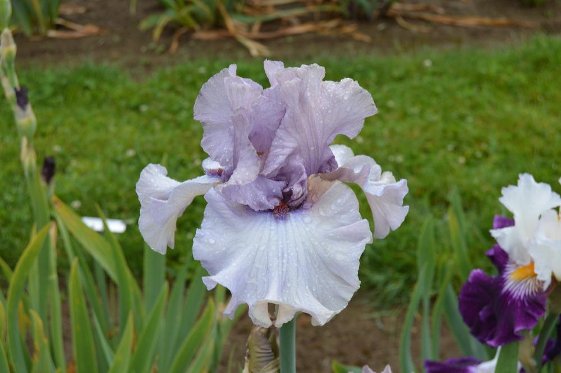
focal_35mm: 52
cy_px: 186
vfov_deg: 25.7
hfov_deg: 37.9
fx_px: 817
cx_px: 280
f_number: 8
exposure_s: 1/125
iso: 140
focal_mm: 35
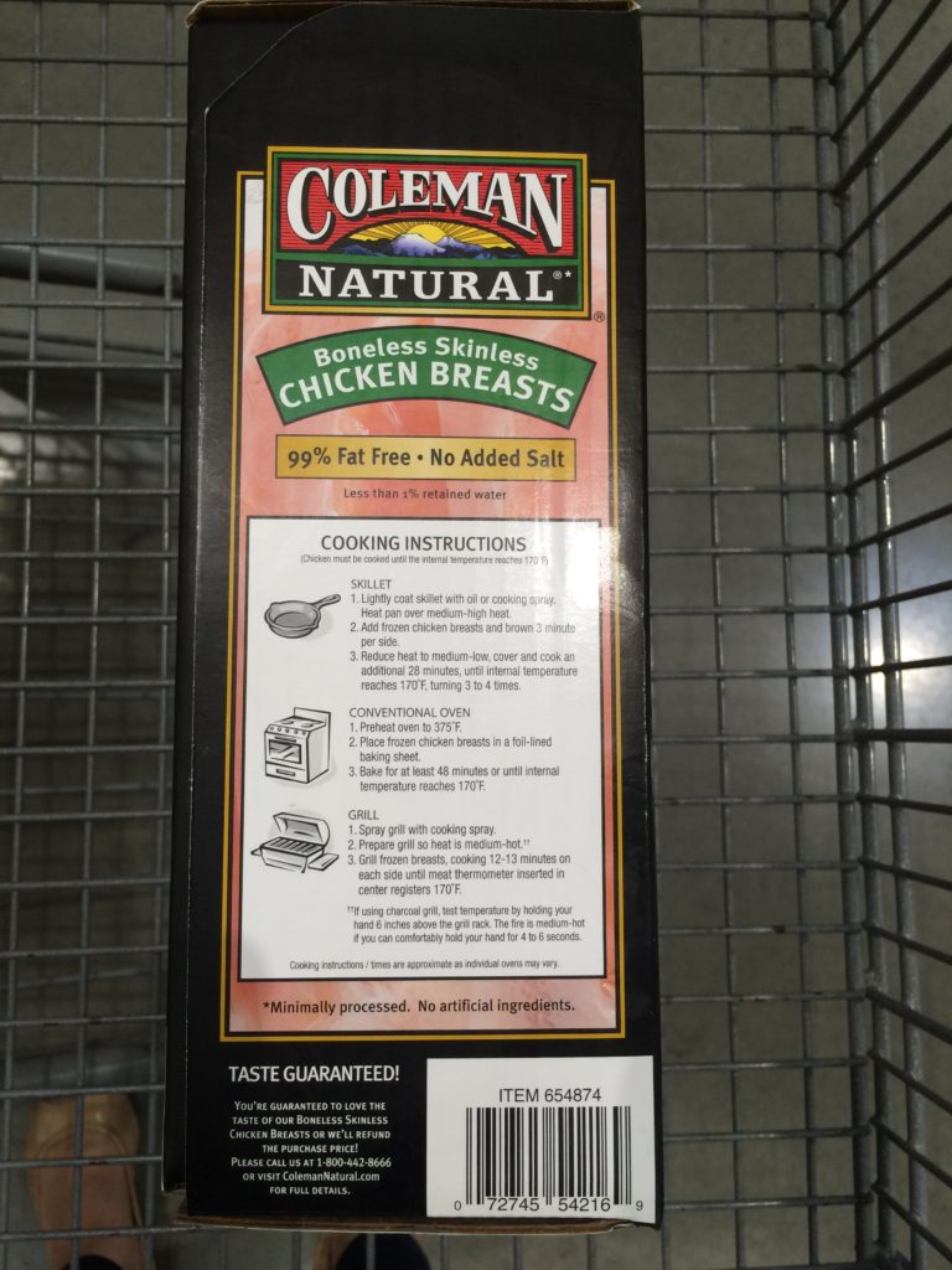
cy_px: 635
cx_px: 476
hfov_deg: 48.2
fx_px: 1063
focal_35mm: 29
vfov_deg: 61.7
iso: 40
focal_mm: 4.15
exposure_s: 1/40
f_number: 2.2
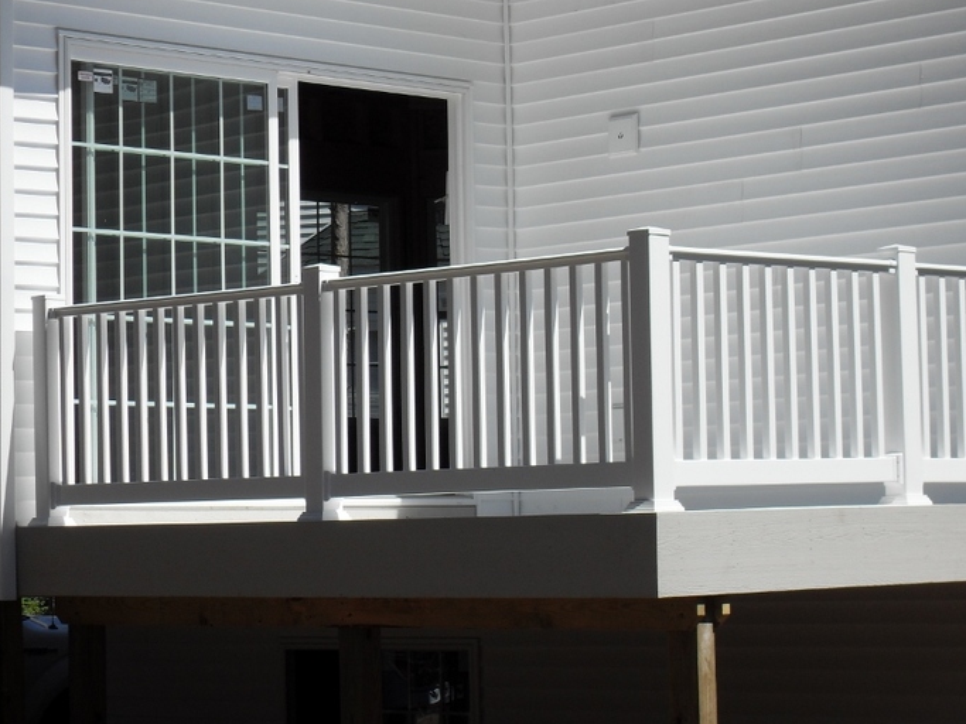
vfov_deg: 13.1
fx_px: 3153
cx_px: 562
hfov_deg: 17.4
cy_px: 286
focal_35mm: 113
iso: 80
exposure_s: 1/125
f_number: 11.8
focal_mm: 15.3
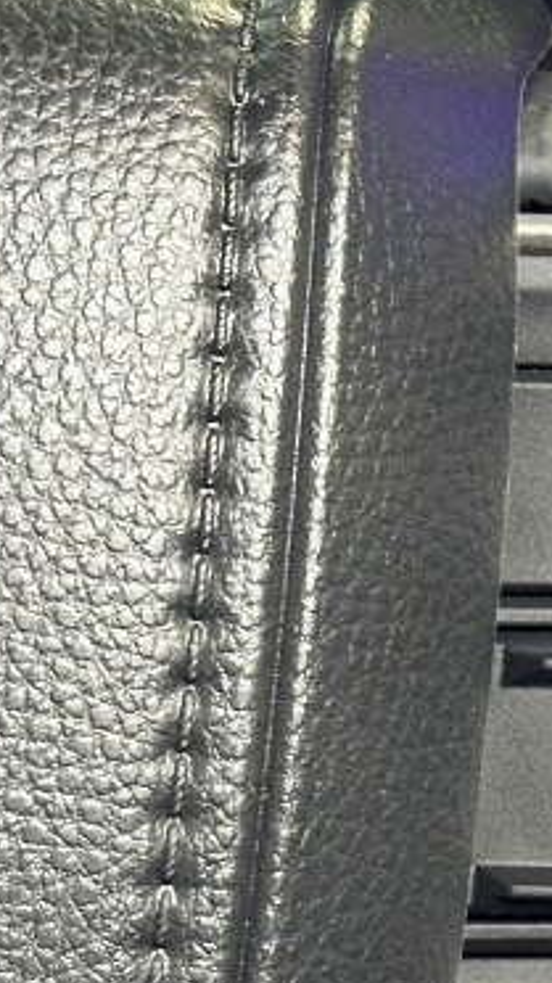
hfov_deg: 8.2
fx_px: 3750
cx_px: 893
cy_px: 621
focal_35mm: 144
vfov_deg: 14.9
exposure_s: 1/40
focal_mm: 6.86
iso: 400
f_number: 1.78
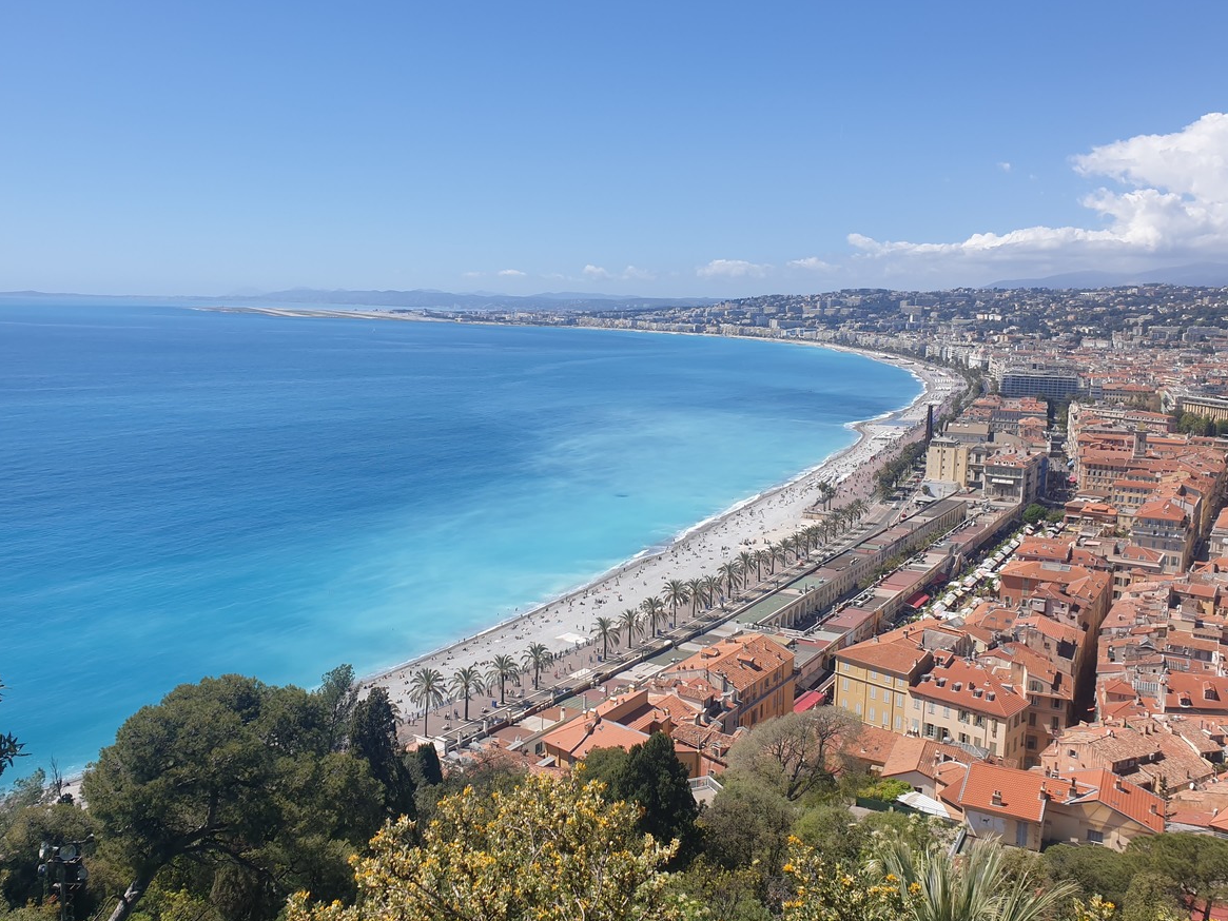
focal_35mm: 30
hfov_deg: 60.0
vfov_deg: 46.8
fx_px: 1064
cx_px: 621
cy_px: 428
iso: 50
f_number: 2.4
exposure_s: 1/1800
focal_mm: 4.3
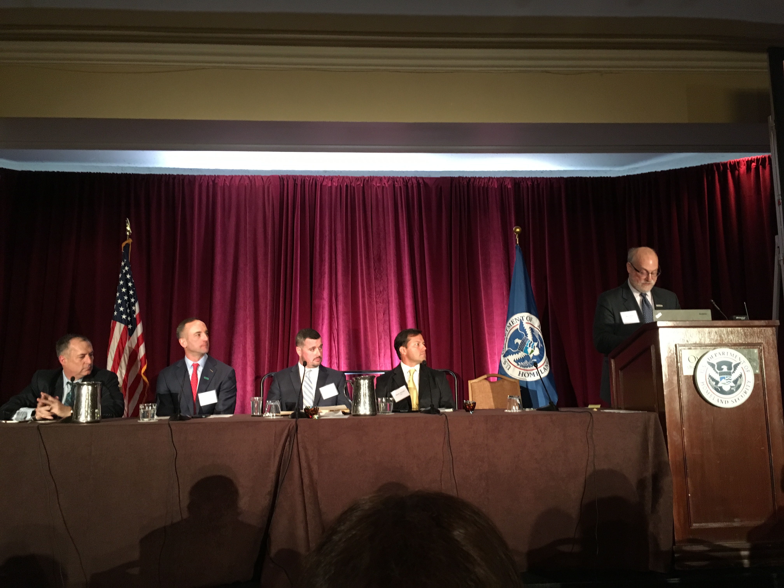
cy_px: 294
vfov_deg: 48.2
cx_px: 392
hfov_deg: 61.7
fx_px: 657
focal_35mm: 29
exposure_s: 1/15
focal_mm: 4.15
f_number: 2.2
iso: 200
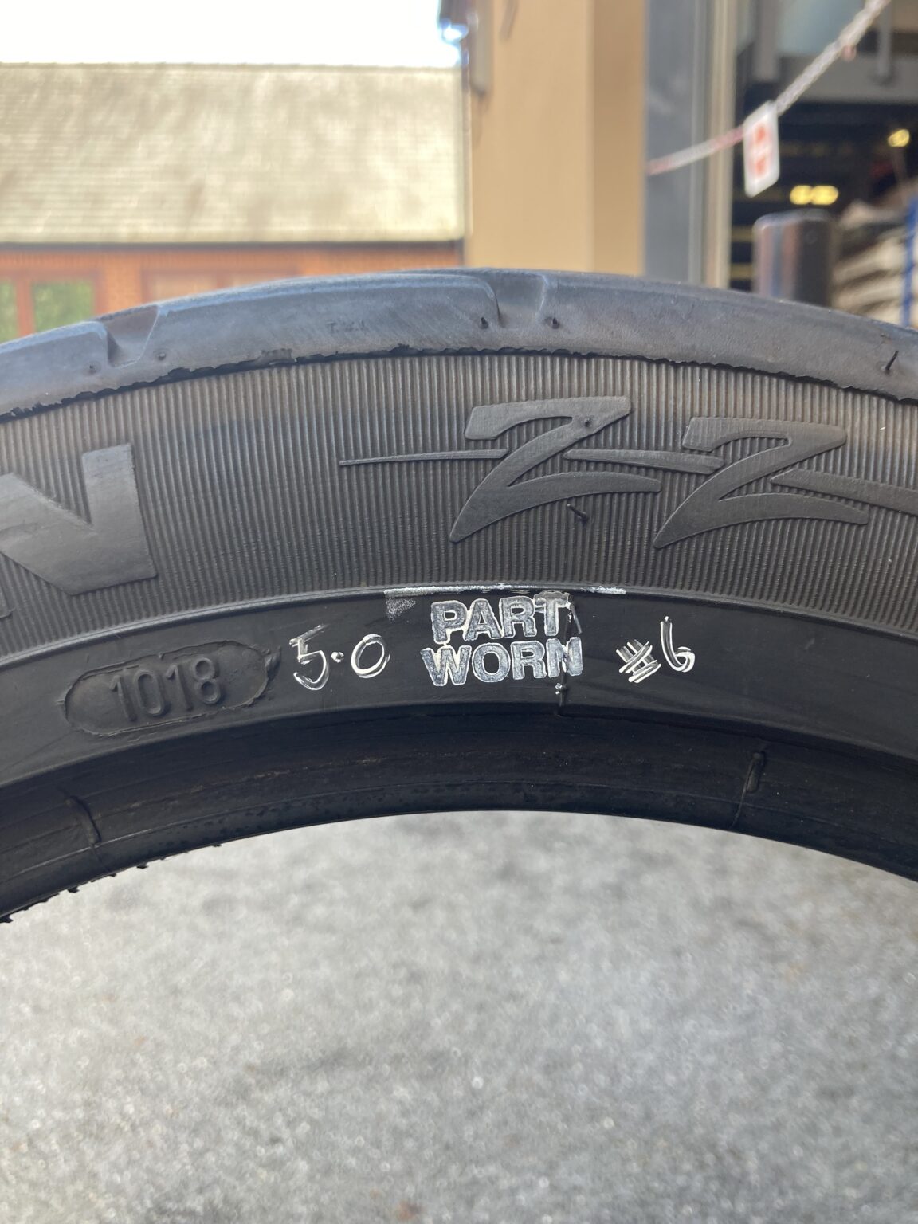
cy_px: 612
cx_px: 459
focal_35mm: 28
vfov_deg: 63.4
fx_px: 990
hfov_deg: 49.7
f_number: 1.8
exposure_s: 1/120
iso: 40
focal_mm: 3.99
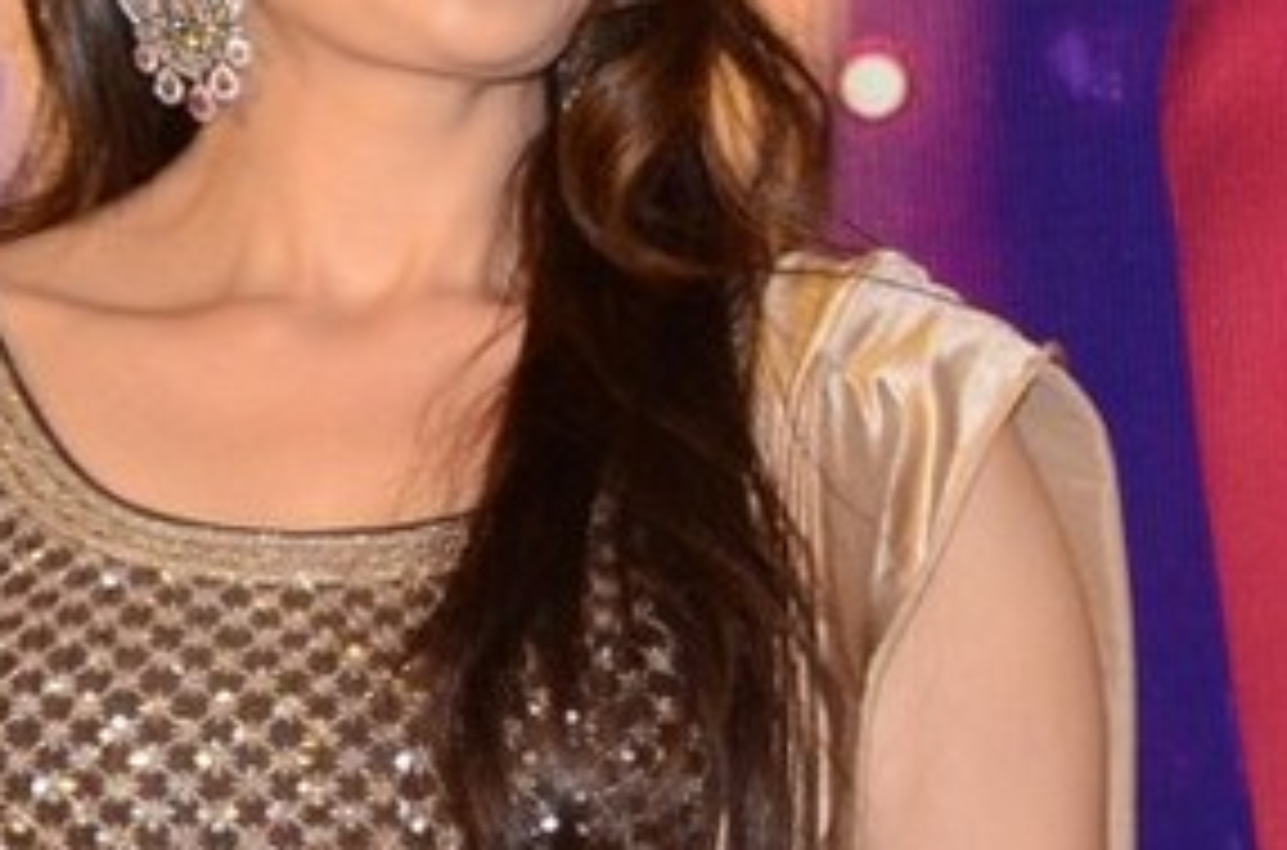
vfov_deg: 4.7
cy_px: 229
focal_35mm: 291
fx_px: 10375
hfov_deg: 6.6
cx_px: 3398
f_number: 8
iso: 800
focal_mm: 34
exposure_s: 1/125
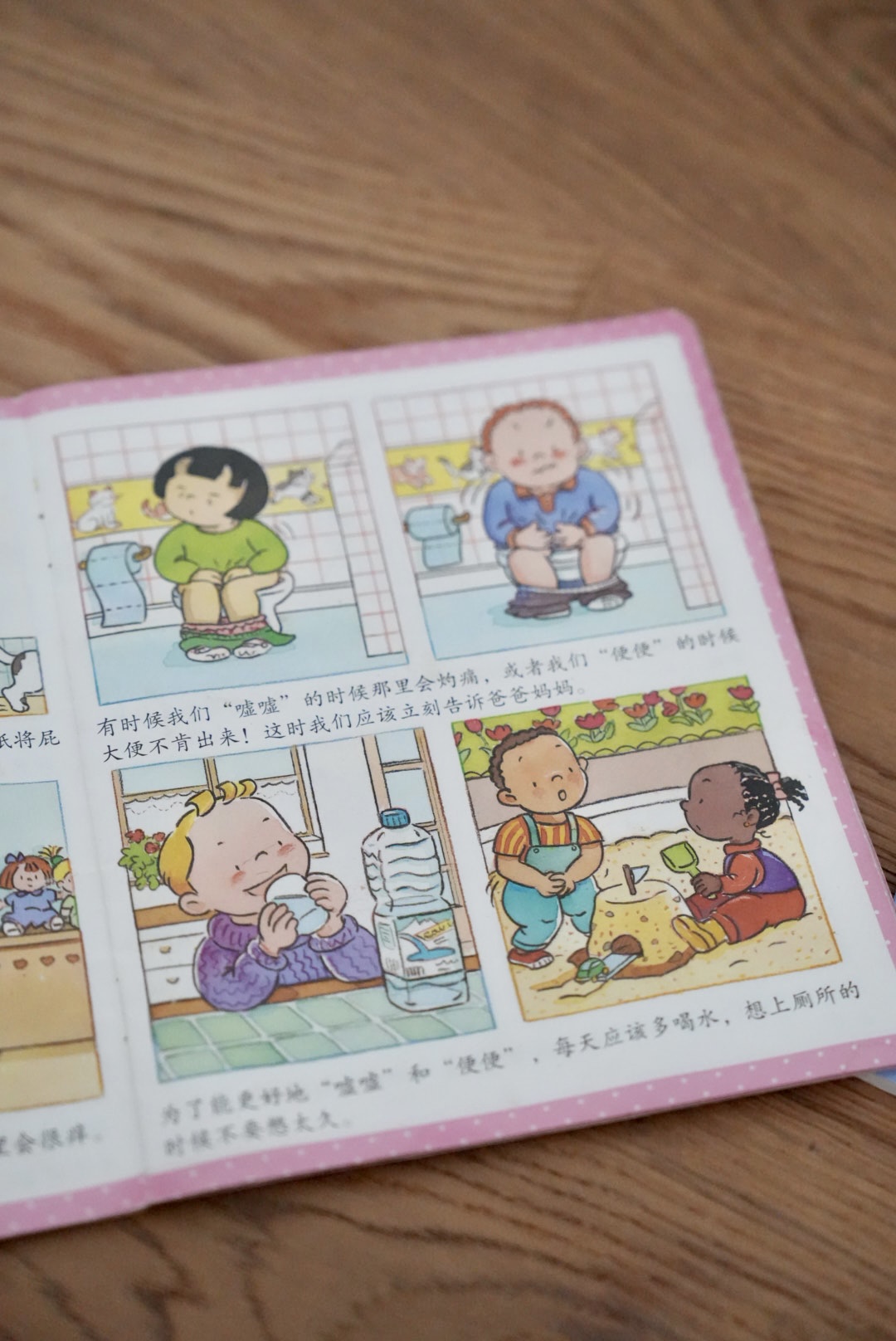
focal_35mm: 67
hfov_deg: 20.3
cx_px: 448
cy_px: 670
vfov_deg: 30.1
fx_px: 2497
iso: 12800
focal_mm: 67
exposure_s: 1/320
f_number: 3.5
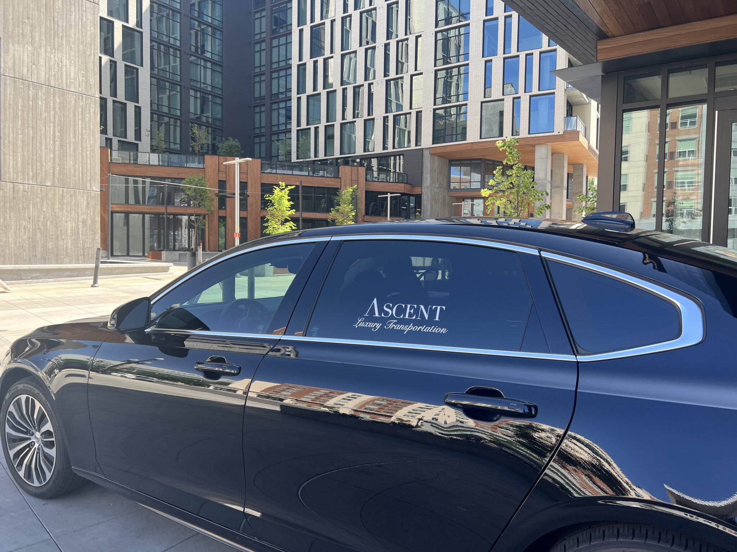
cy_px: 276
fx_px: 554
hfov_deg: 67.3
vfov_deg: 53.1
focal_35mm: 26
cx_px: 368
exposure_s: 1/480
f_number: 1.5
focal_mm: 5.7
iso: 50
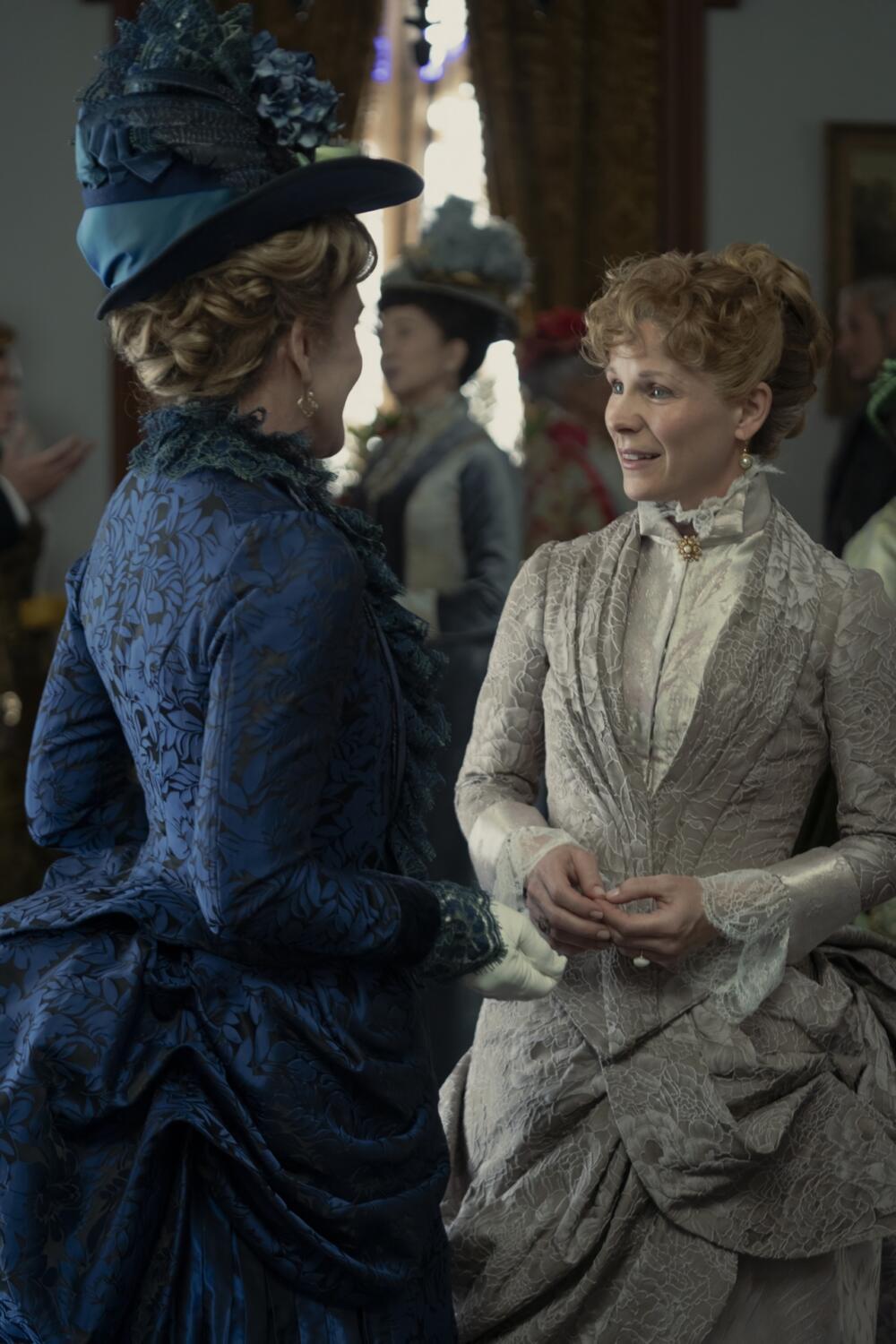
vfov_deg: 28.8
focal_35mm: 70
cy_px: 672
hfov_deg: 19.5
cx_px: 448
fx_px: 2613
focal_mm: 70
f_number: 3.2
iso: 4000
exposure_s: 1/100
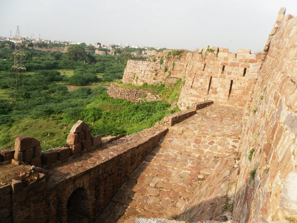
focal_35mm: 35
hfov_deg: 52.6
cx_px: 148
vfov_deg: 40.7
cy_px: 112
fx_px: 300
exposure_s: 1/122
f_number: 8.2
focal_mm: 6.3
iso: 80
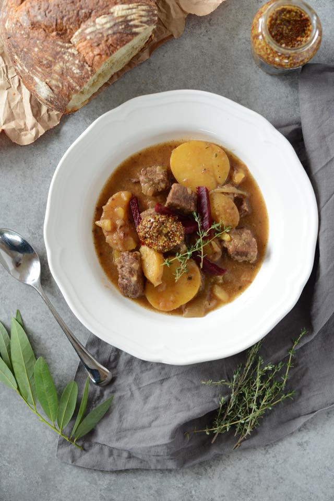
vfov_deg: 39.6
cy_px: 250
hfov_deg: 27.0
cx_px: 167
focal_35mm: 50
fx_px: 695
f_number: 3.5
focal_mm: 50
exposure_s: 1/60
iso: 450
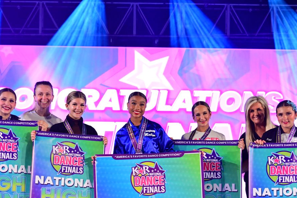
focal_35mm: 119
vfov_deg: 11.5
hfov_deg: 17.2
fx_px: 982
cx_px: 154
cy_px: 138
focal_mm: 70
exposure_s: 1/400
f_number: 4
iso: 2500
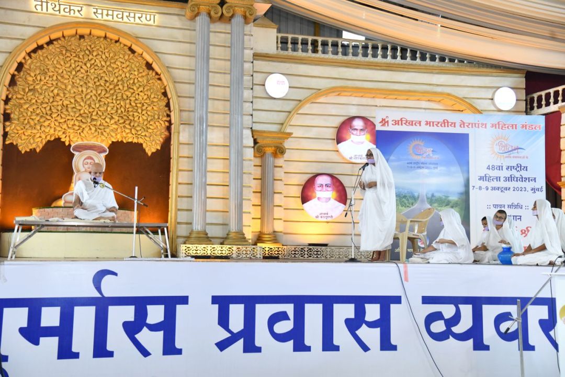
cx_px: 282
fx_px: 785
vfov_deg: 27.0
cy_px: 188
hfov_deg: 39.6
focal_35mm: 50
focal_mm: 50
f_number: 4.5
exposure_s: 1/250
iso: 2000
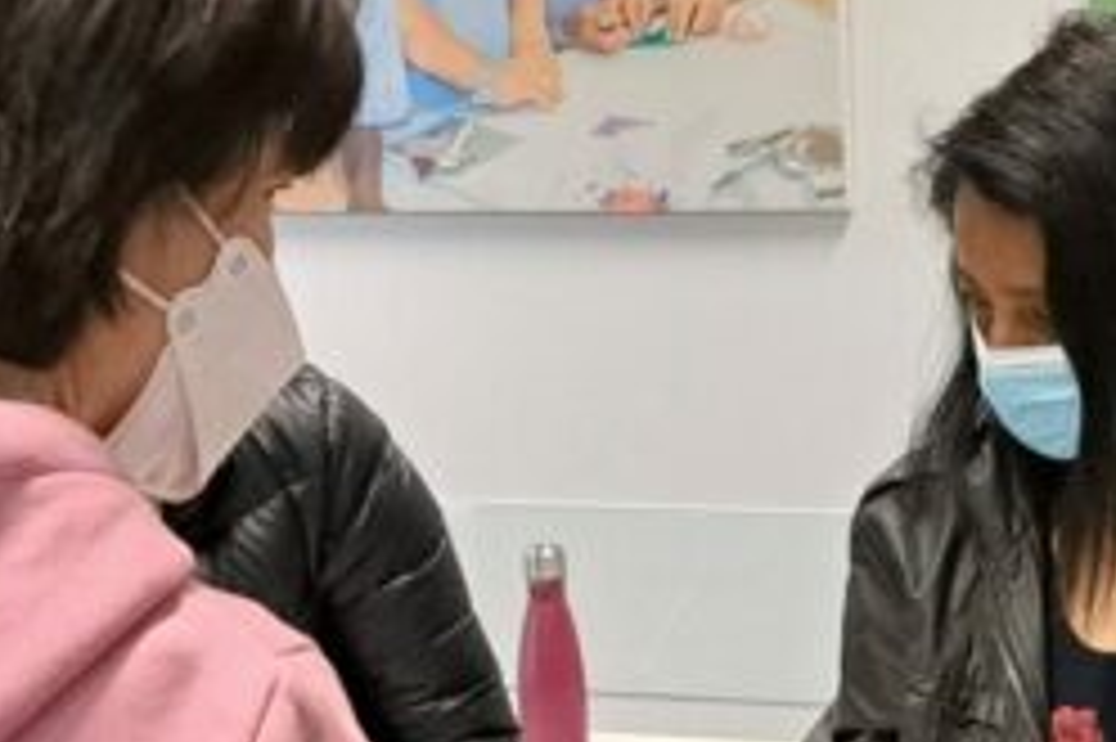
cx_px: 742
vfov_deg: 12.6
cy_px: 1138
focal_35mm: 103
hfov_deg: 19.8
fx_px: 3191
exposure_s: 1/50
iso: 320
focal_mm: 5.23
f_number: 1.8
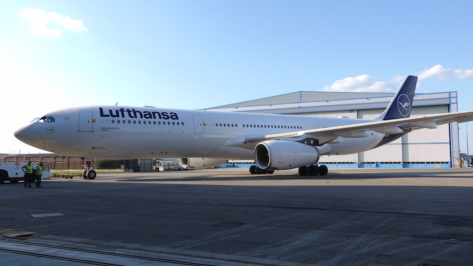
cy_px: 133
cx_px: 232
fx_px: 376
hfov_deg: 64.3
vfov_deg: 38.9
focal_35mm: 30
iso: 80
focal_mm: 10.15
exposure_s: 1/320
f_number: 4
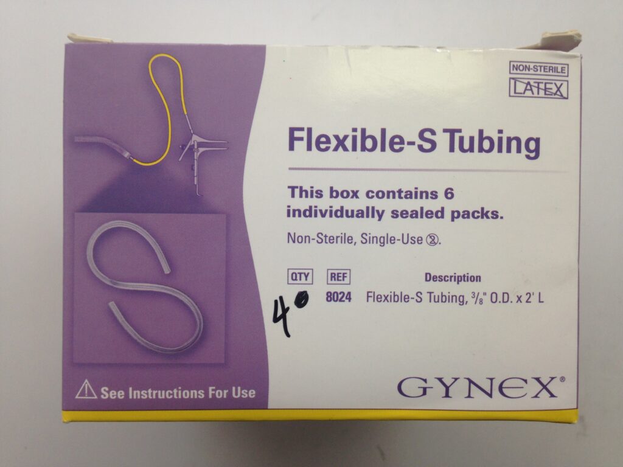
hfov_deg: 55.4
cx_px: 312
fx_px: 594
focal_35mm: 33
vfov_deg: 42.9
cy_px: 234
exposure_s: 1/60
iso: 50
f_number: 2.4
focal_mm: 4.12
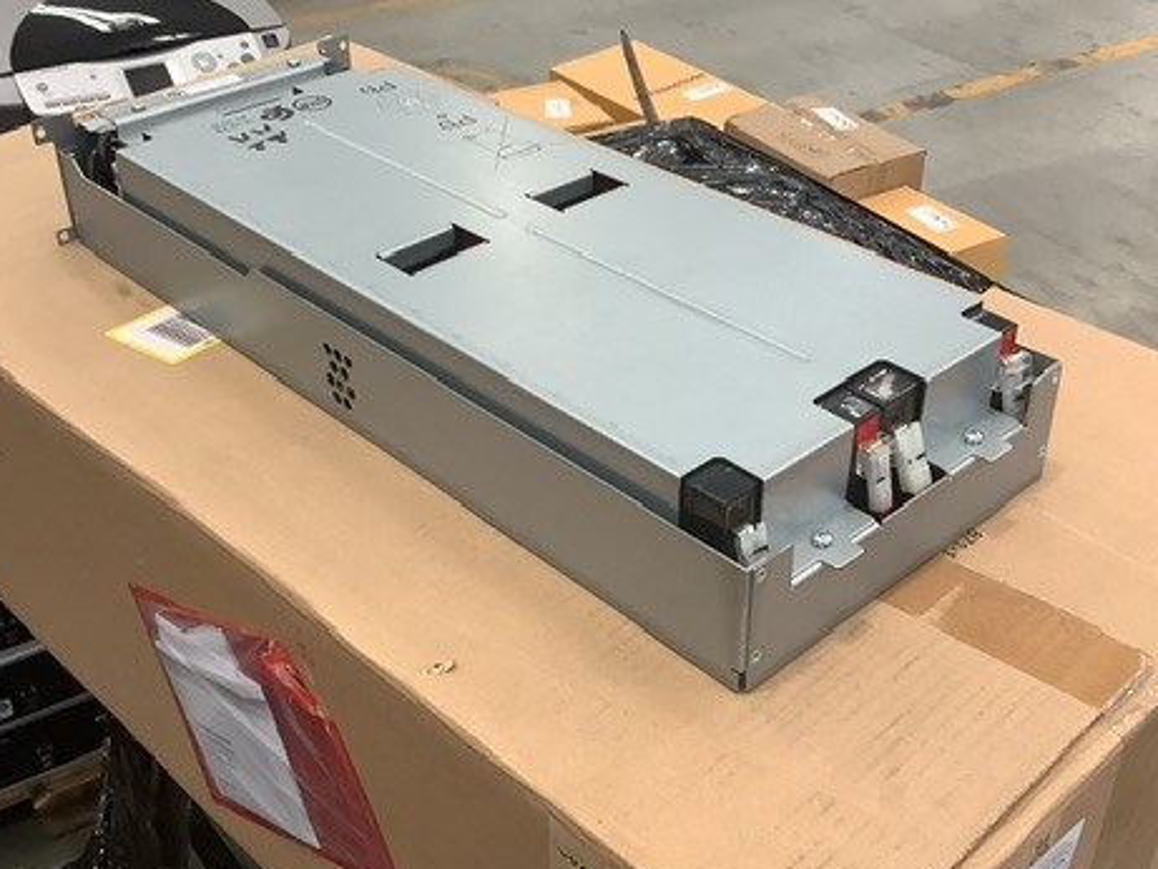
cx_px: 535
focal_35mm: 43
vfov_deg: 33.5
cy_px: 362
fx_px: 1439
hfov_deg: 43.8
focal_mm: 3.3
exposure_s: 1/50
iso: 160
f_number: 2.4
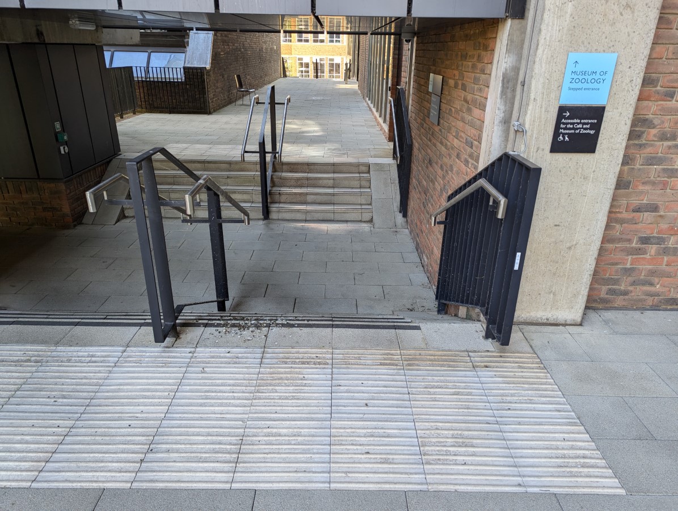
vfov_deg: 56.9
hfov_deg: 71.5
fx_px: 471
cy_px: 256
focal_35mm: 24
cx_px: 339
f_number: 1.85
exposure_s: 1/68.3
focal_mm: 6.81
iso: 43
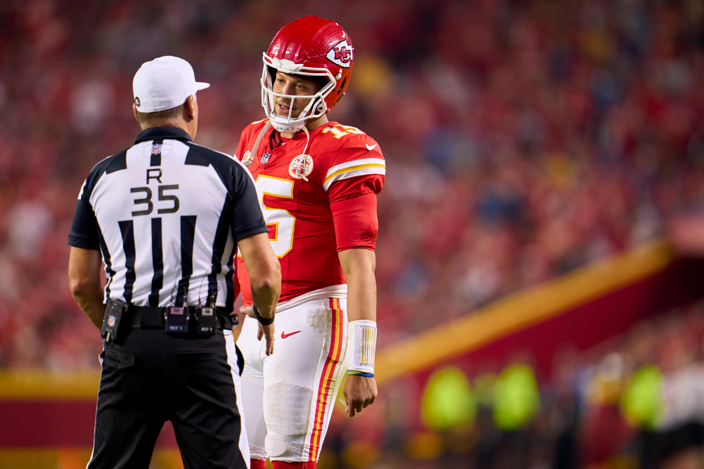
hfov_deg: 5.2
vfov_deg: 3.4
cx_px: 352
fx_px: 7821
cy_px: 234
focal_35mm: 400
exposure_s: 1/2000
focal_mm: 400
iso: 3200
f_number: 2.8
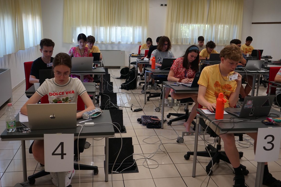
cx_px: 142
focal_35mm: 37
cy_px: 93
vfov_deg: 35.9
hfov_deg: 51.9
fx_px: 289
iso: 1000
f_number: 6.3
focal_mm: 36
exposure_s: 1/60
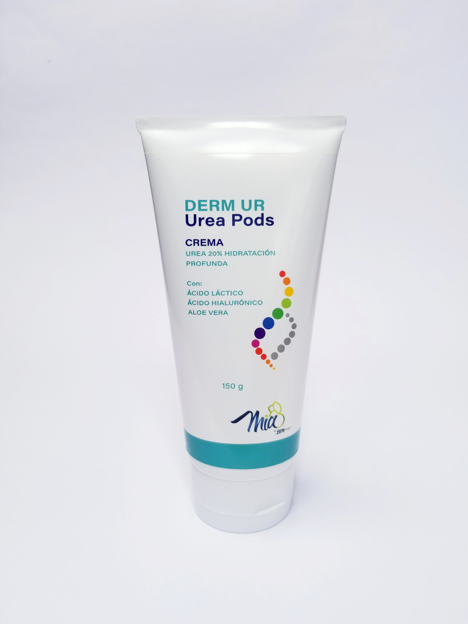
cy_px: 312
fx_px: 469
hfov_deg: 53.1
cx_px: 234
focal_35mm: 26
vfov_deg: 67.3
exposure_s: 1/153
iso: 50
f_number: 1.7
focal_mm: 4.3
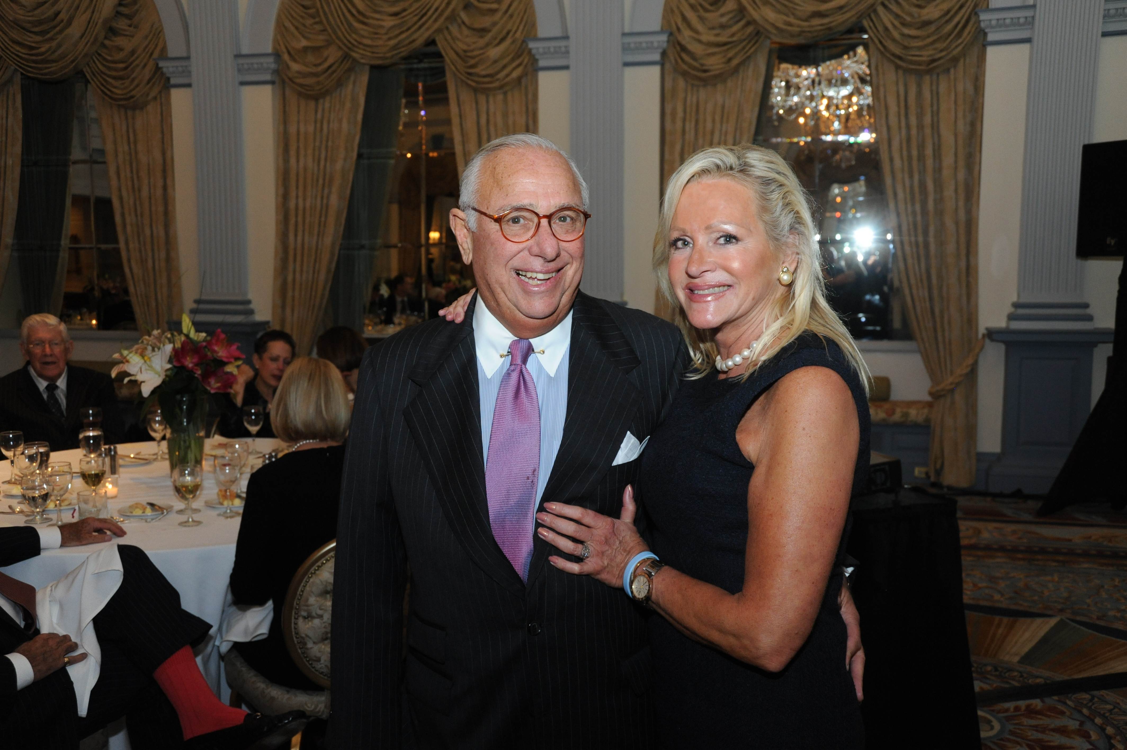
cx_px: 564
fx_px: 1189
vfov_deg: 35.0
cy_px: 375
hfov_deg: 50.7
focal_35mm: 38
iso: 2000
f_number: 8
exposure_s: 1/40
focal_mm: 38
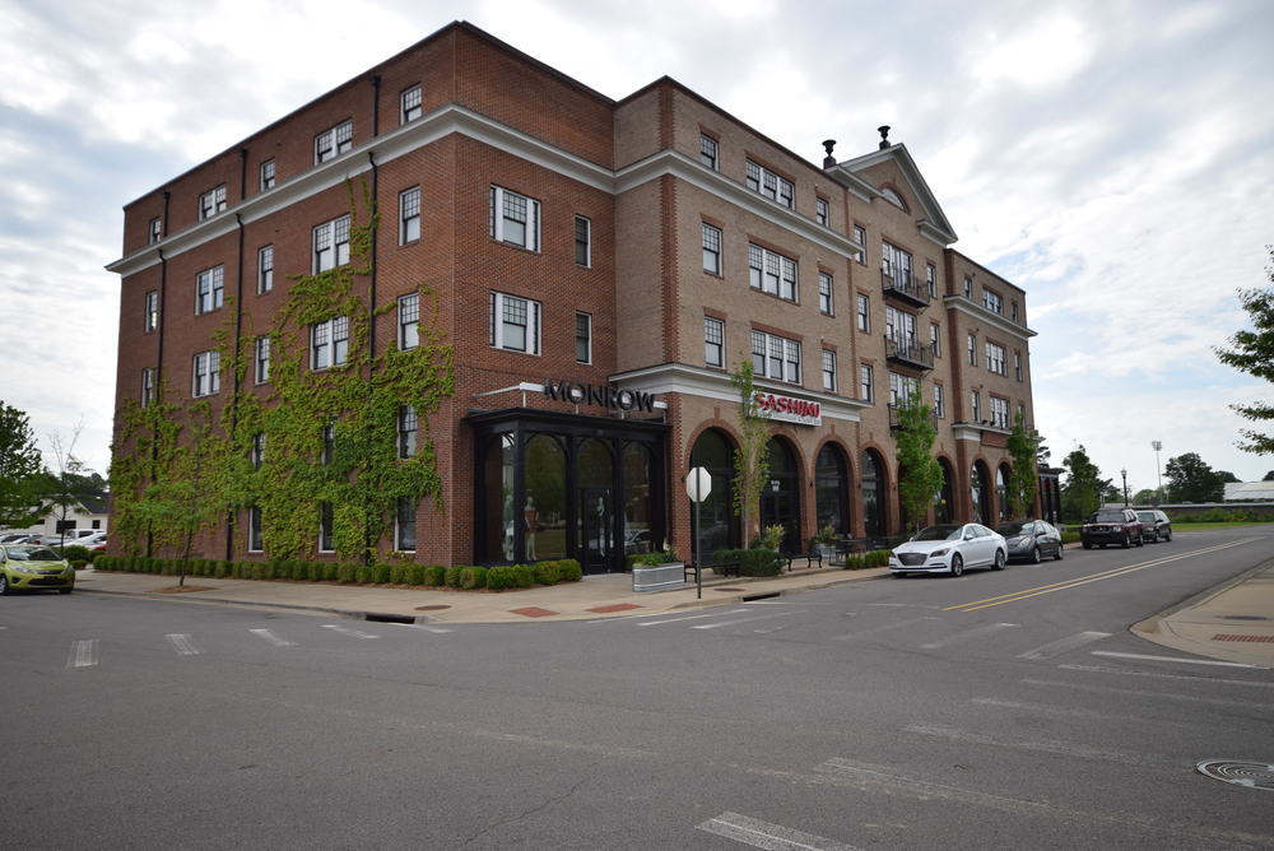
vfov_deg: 59.6
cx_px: 637
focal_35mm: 21
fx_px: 744
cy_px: 426
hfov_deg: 81.2
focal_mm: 14
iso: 200
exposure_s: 1/500
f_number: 8
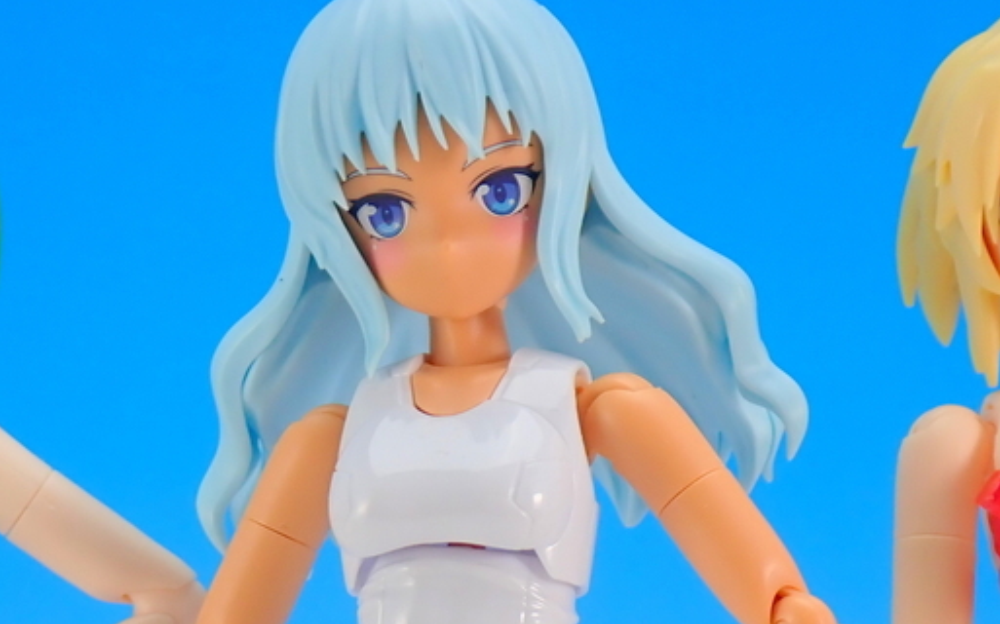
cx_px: 460
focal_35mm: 199
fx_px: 5420
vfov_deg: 6.6
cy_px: 620
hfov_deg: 10.5
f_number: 4.7
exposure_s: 1/13
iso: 100
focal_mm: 16.79
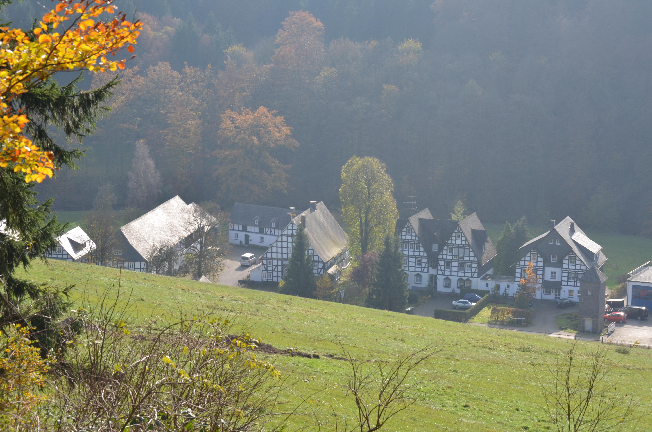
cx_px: 326
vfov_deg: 16.5
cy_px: 216
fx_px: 1491
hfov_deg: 24.7
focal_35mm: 82
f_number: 10
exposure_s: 1/200
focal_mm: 55
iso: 200
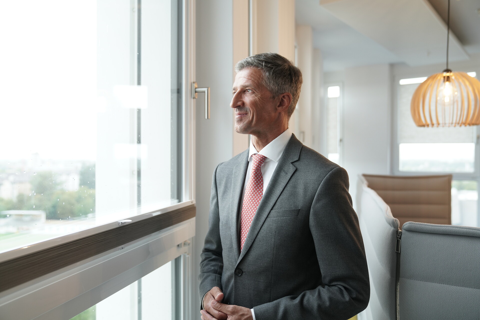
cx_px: 240
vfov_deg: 42.3
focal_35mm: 31
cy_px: 160
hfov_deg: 60.3
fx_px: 413
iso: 800
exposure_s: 1/160
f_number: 3.2
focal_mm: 31
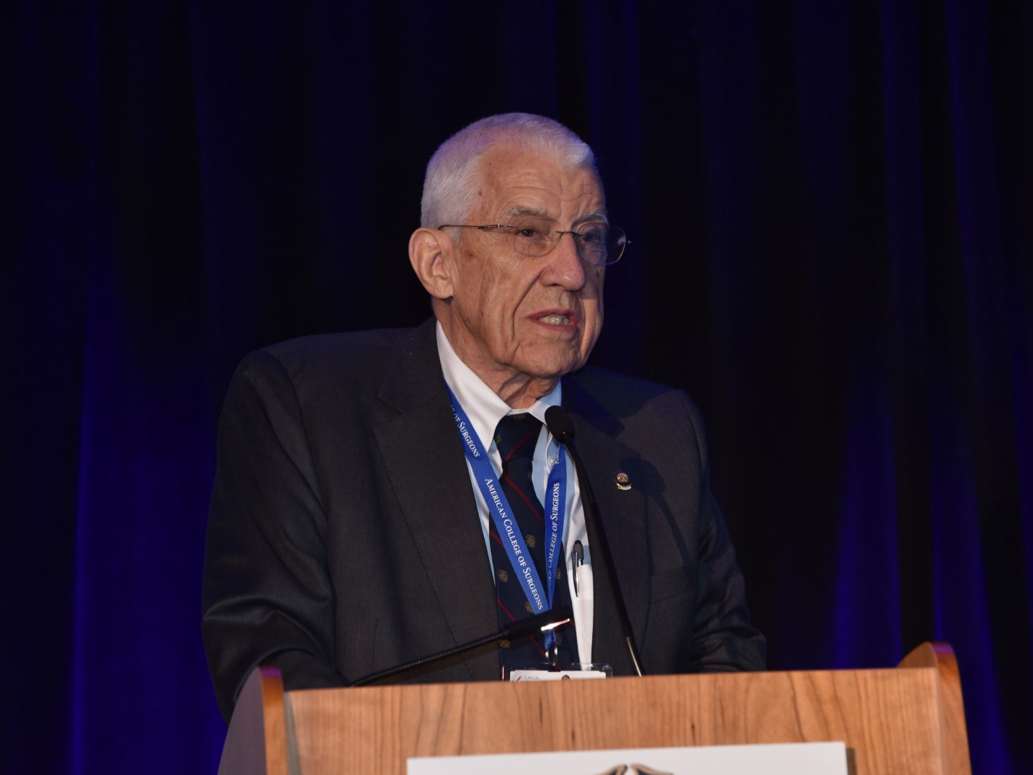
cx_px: 568
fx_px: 6477
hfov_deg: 9.1
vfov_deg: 6.8
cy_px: 388
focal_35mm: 217
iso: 800
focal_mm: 200
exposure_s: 1/60
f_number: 5
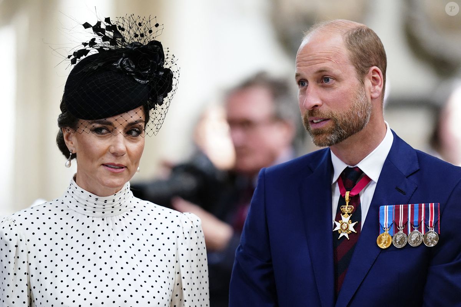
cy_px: 154
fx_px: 5120
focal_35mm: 400
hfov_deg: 5.2
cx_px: 230
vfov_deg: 3.4
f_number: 2.8
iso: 3200
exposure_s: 1/250
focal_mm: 400
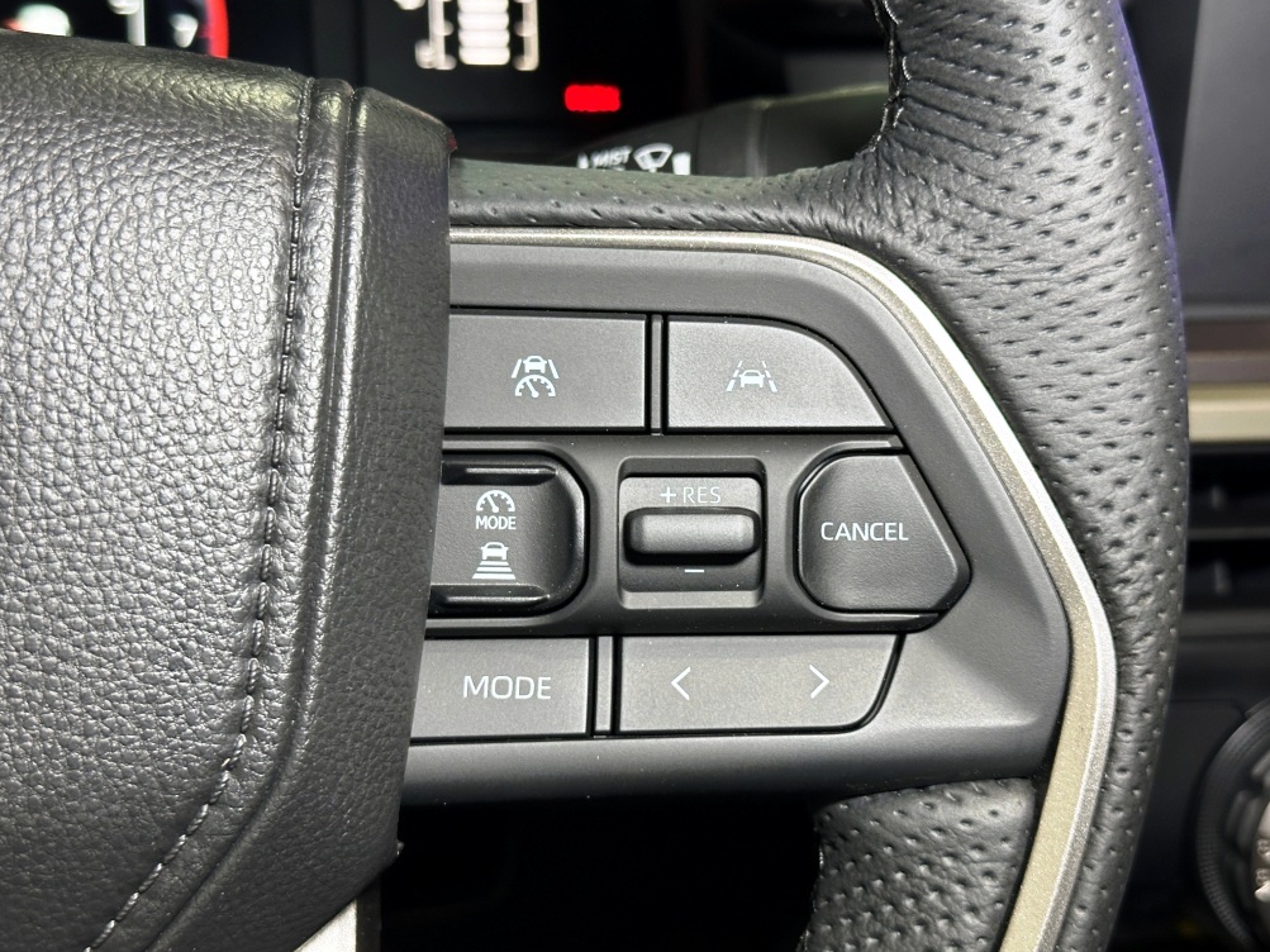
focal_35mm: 49
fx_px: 1798
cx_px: 639
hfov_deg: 38.9
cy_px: 470
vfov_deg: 29.7
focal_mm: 6.86
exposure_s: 1/40
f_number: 1.78
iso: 320
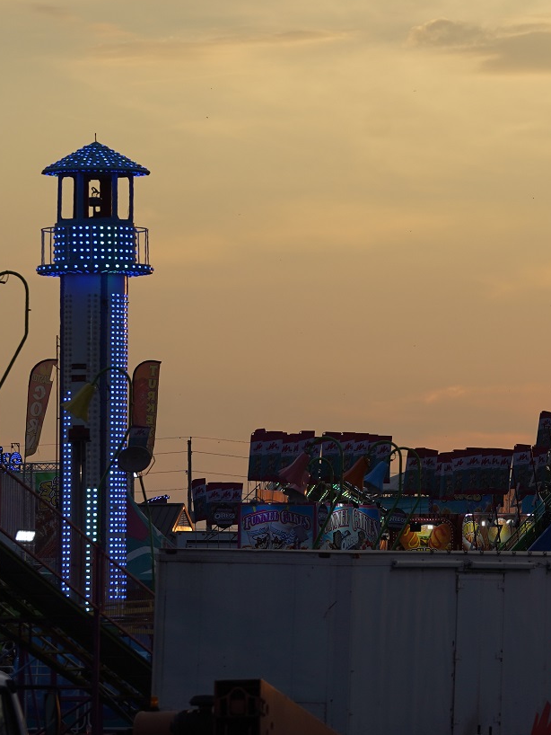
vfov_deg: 6.7
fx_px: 6279
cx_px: 728
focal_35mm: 296
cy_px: 244
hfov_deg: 5.0
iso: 100
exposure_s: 1/320
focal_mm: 126
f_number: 5.6
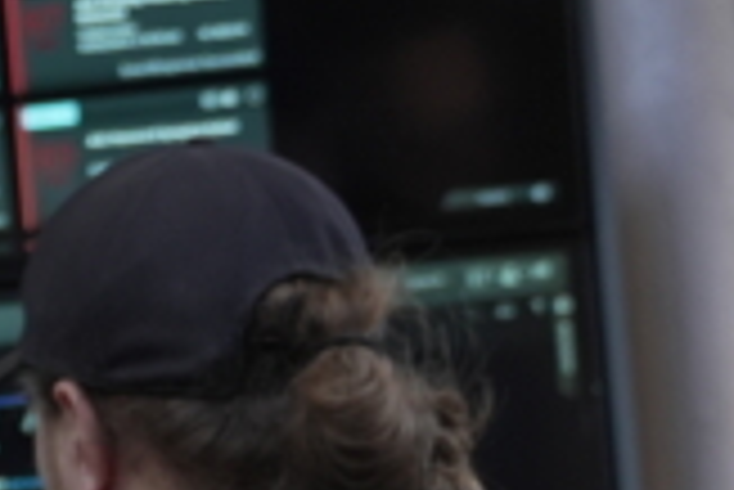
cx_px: -1243
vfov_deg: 5.7
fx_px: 4857
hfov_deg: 7.8
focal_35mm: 238
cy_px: 668
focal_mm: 38
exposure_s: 1/100
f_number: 2.8
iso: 640
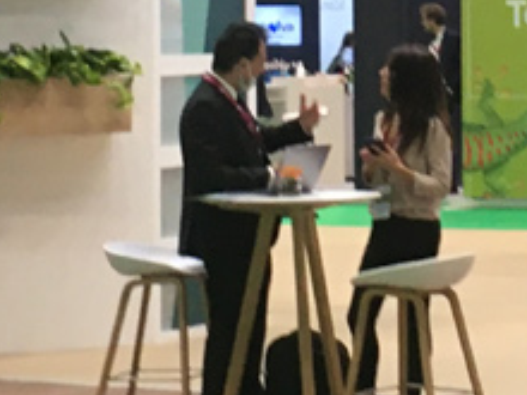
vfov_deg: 7.8
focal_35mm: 187
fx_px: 2847
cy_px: -128
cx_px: 478
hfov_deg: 10.5
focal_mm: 4.15
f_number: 2.2
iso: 50
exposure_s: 1/33
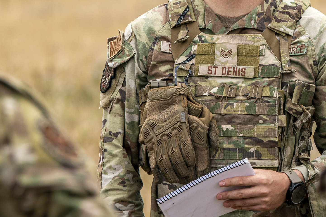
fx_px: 3205
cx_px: 336
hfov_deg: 5.8
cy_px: 0
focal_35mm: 354
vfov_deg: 3.9
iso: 100
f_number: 5
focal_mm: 170
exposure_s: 1/320
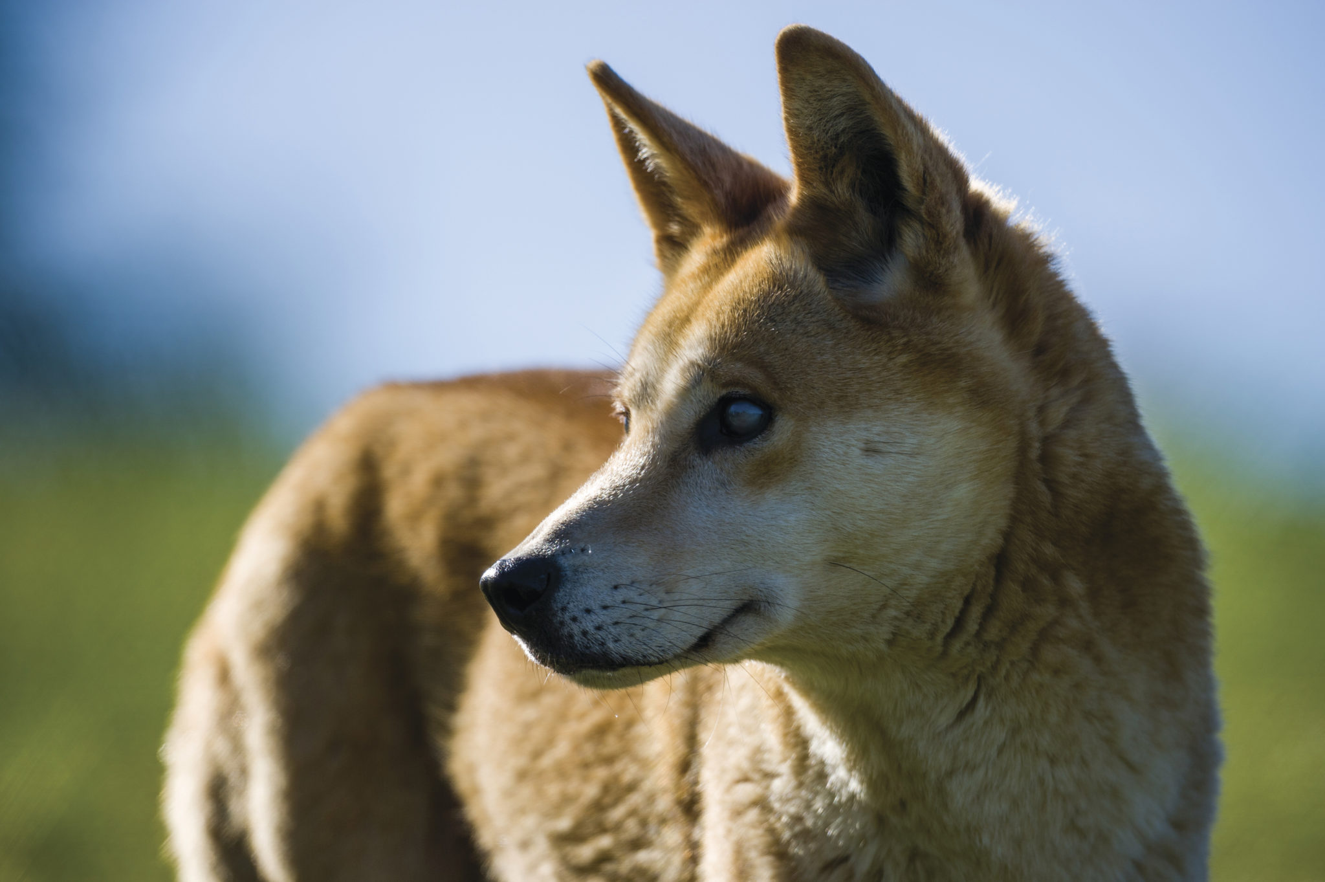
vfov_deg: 1.7
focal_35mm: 800
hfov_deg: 2.6
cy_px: 441
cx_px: 662
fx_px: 29427
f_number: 5.6
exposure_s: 1/1000
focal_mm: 800
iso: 320
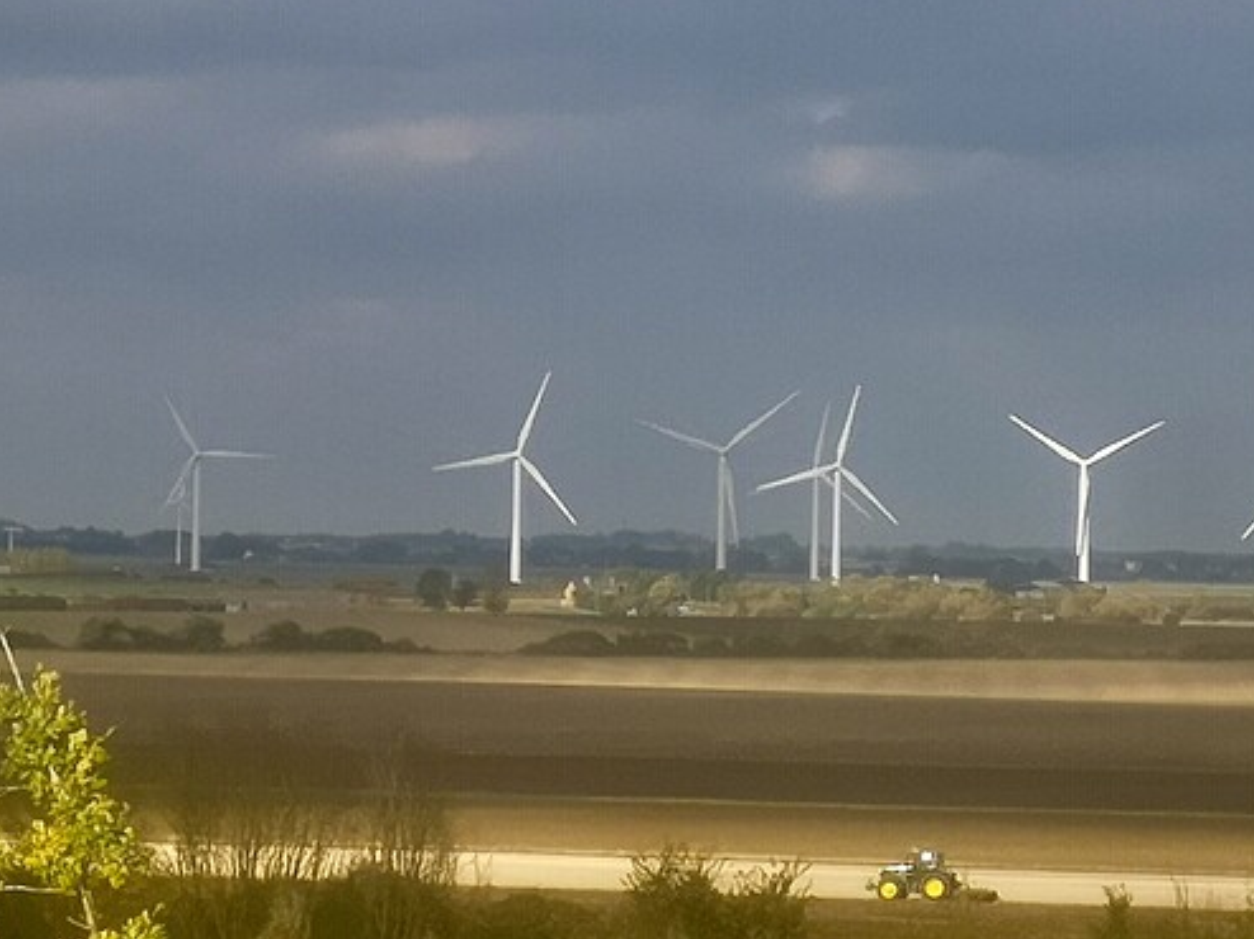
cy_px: 535
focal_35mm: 309
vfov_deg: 4.8
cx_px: 1000
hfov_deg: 6.4
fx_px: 11188
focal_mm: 7.48
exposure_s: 1/864
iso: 50
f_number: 2.4
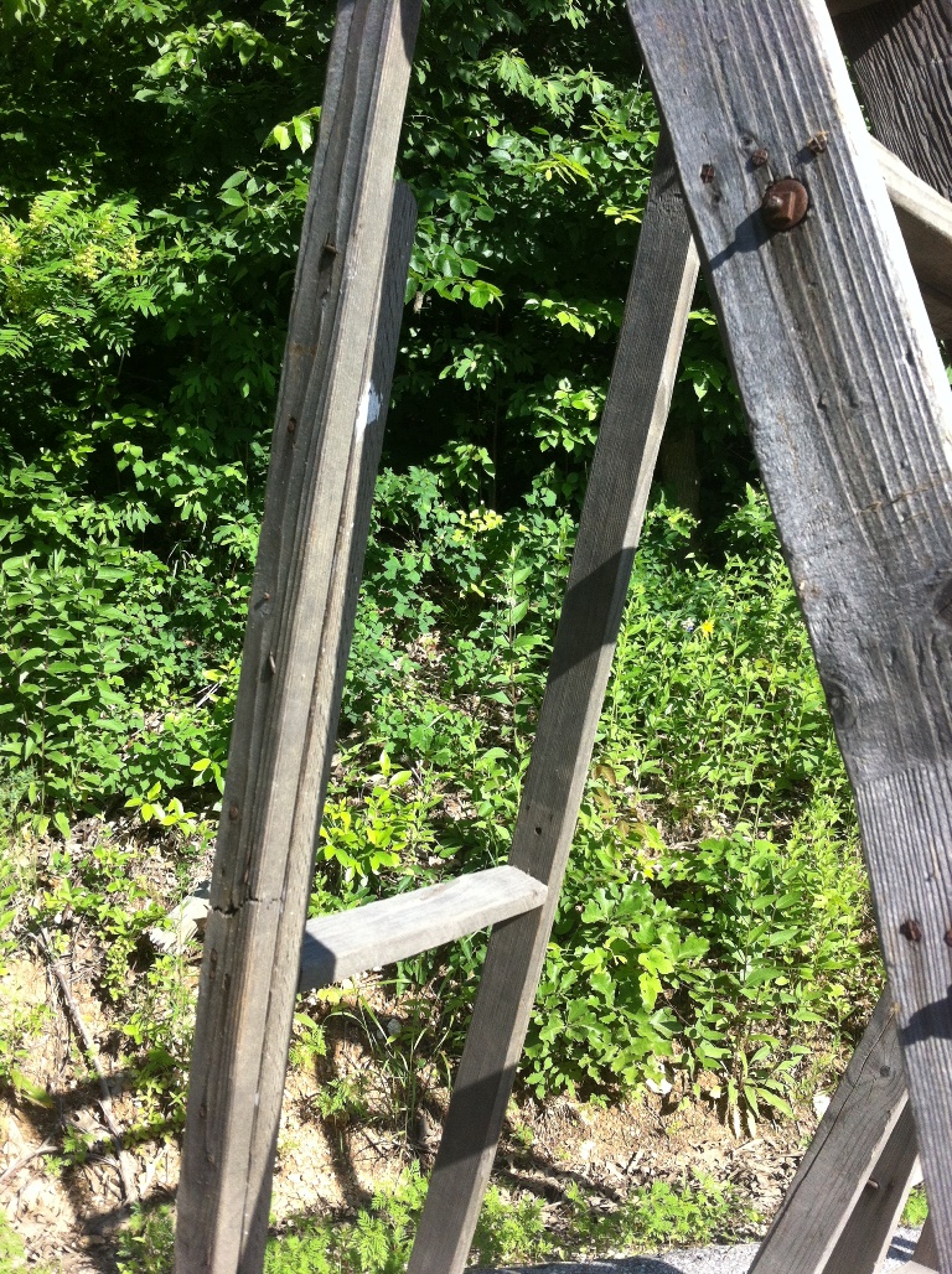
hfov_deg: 40.6
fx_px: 1287
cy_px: 637
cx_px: 476
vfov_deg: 52.7
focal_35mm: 35
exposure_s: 1/525
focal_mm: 3.85
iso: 80
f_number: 2.8
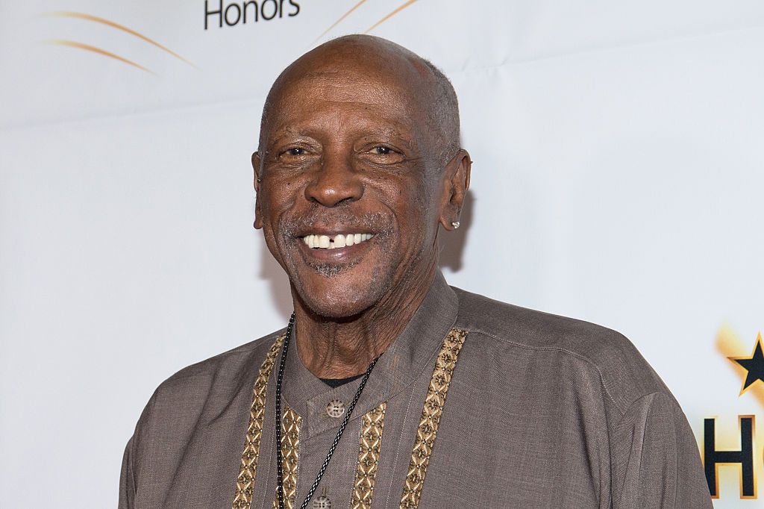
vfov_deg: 20.0
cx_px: 382
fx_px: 1443
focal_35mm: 68
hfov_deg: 29.7
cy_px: 254
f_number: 6.3
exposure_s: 1/200
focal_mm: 68
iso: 640
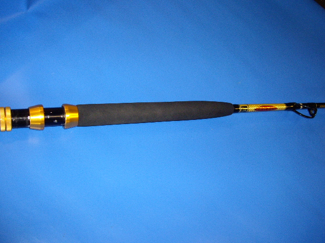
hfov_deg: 47.9
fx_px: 366
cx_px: 165
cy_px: 123
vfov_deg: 36.8
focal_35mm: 39
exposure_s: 1/40
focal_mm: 6.2
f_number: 2.7
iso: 200
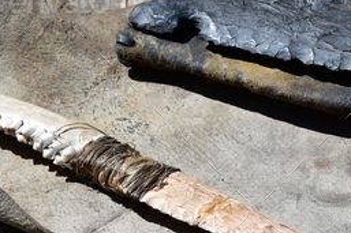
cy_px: 67
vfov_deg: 4.2
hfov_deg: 6.3
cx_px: 249
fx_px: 3188
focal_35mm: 327
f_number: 10
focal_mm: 95
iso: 250
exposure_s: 1/400
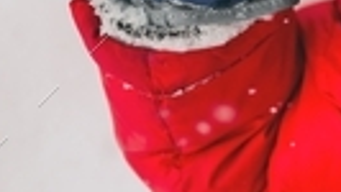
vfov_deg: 7.4
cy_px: -93
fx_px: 1466
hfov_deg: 11.6
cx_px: 728
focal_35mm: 162
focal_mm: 35
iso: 400
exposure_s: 1/320
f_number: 1.8
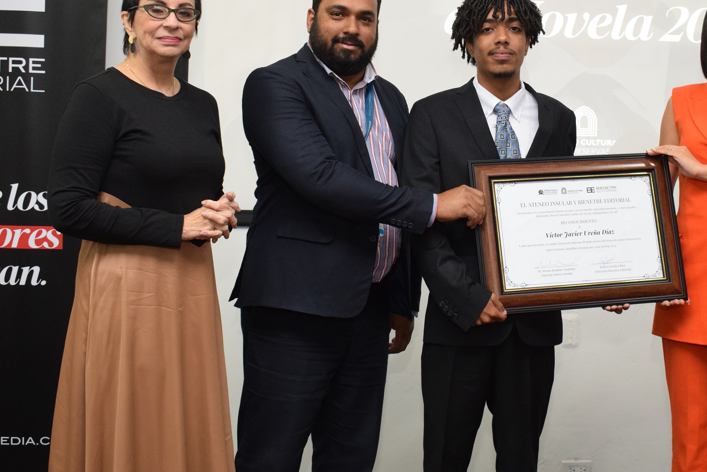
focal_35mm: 52
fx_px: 1021
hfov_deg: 38.0
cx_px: 437
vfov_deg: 25.9
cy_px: 188
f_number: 6.3
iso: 2000
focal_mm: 26
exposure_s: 1/60
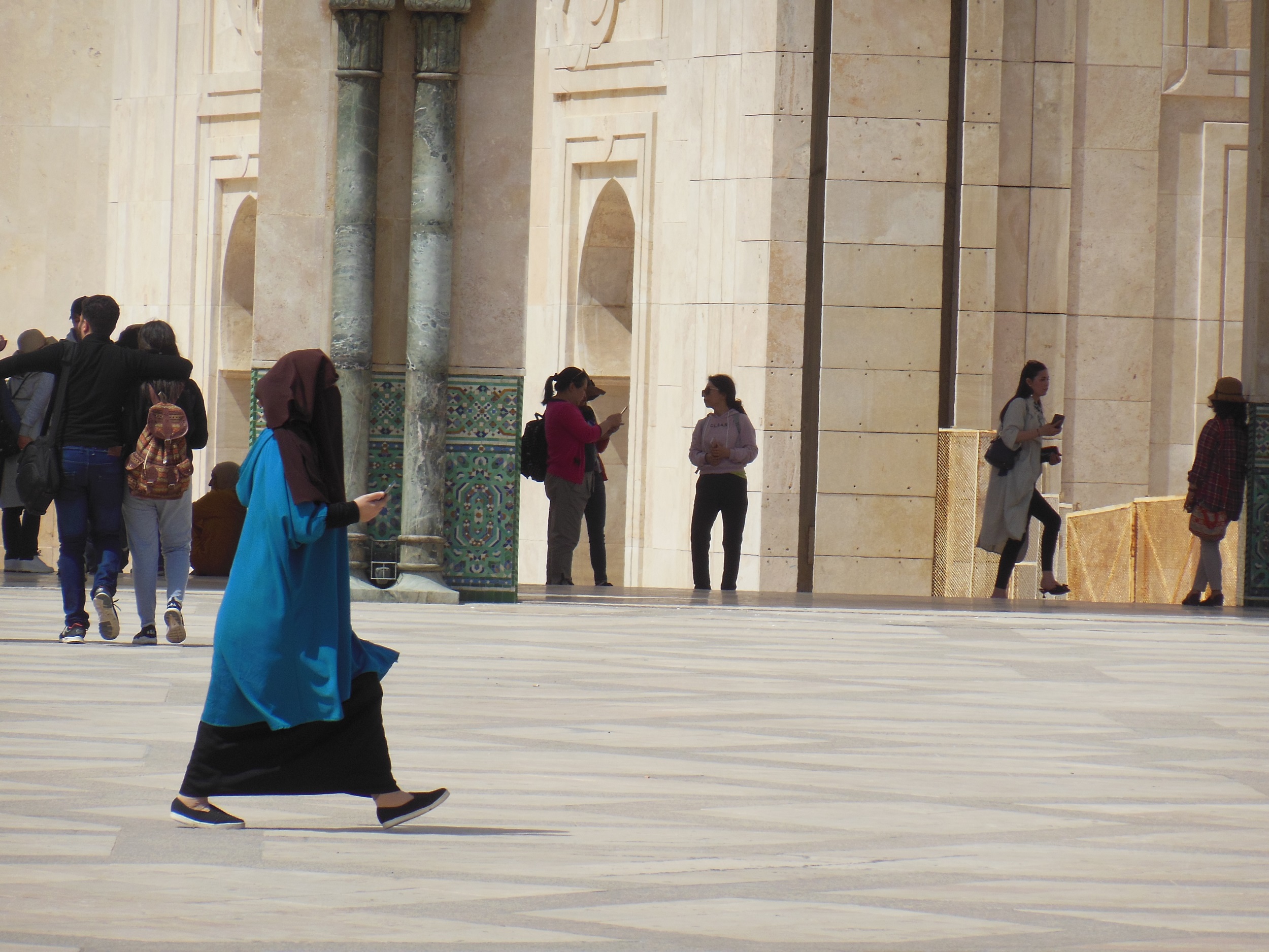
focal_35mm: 340
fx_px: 12464
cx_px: 634
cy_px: 476
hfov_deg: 5.8
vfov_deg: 4.4
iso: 125
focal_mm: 60.7
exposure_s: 1/800
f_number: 5.7
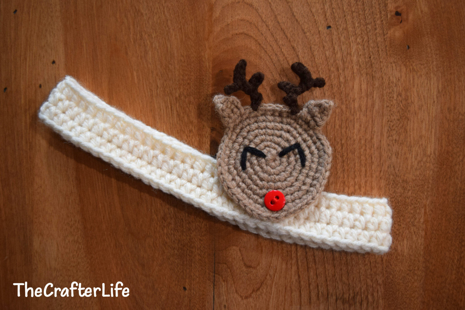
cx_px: 232
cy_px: 155
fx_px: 601
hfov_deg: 42.3
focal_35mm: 46
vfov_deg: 28.9
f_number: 4.2
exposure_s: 1/60
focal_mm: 31
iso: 900
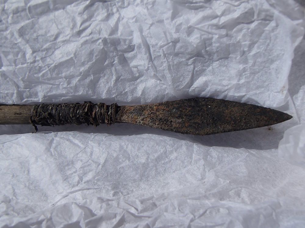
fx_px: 326
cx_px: 152
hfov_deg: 50.1
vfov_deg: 38.7
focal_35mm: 37
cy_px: 114
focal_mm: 6.64
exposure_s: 1/320
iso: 100
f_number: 13
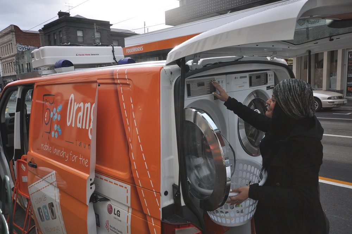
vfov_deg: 43.5
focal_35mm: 30
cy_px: 117
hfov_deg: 62.0
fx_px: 293
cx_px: 176
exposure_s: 1/125
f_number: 5.6
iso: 200
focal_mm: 20
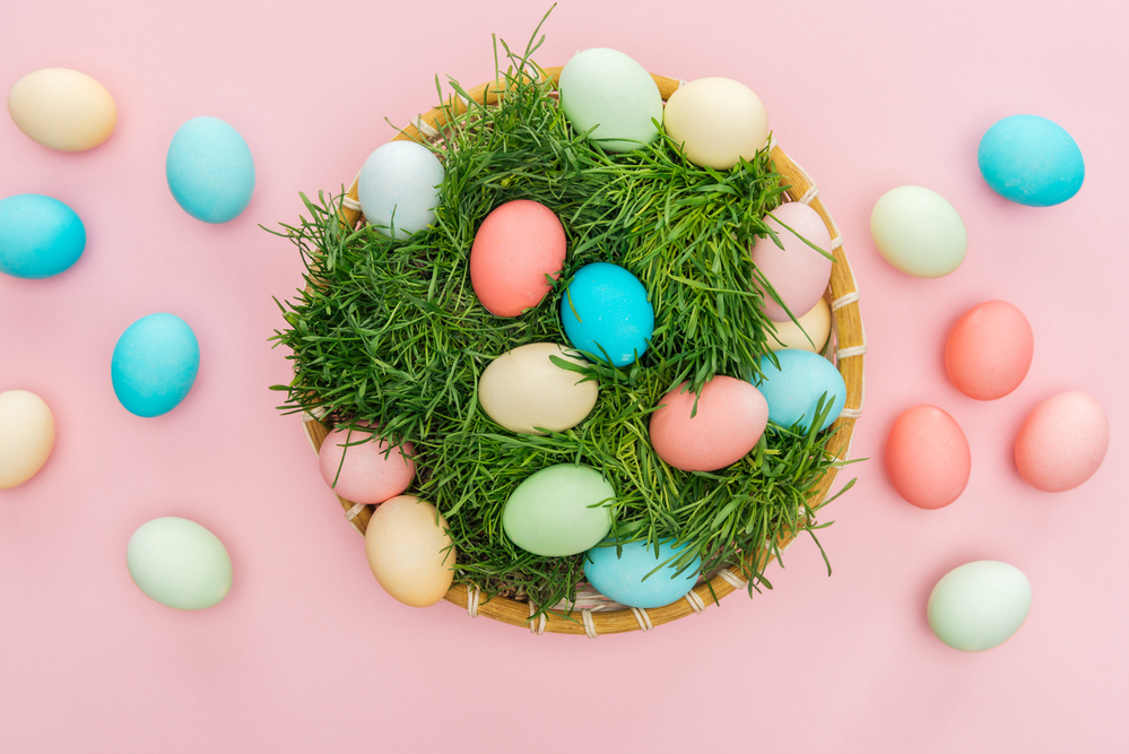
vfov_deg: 35.1
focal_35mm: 38
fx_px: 1192
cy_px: 377
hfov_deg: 50.7
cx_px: 564
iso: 160
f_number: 9
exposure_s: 1/160
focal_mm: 38
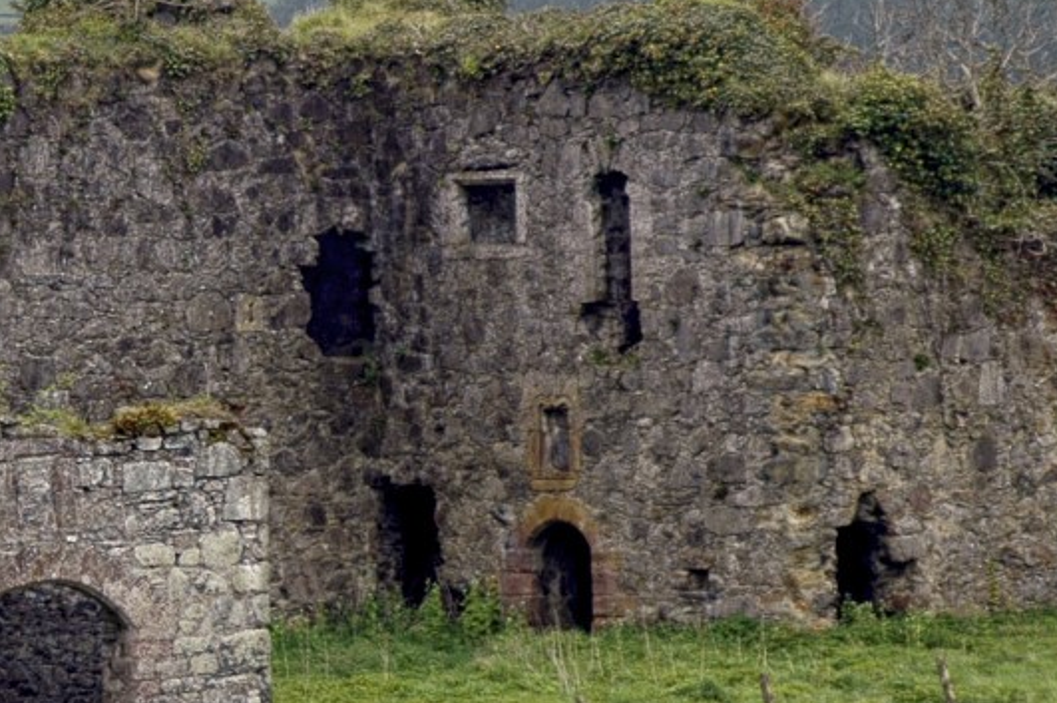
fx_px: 7539
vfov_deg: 5.3
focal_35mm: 257
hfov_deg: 8.0
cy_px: 474
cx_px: 80
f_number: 7.1
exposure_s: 1/200
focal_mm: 56
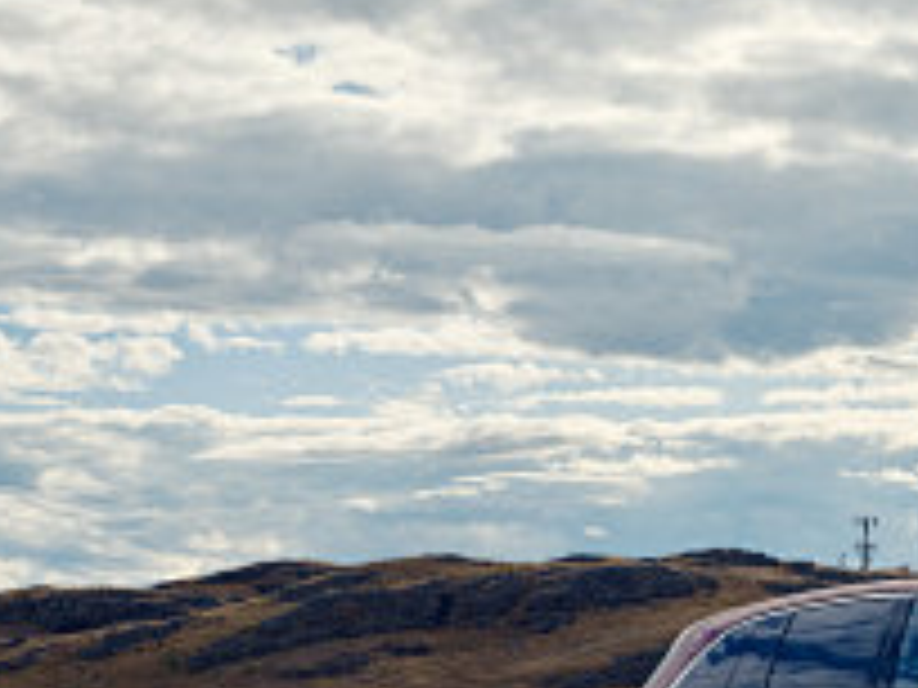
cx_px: 1094
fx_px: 2652
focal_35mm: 100
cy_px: 580
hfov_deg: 18.6
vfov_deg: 14.7
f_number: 9
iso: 250
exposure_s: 1/320
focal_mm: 38.9
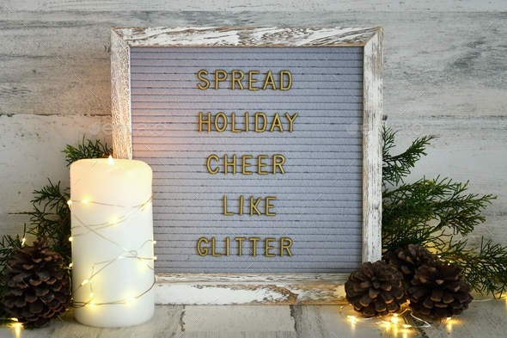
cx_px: 254
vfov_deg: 22.6
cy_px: 169
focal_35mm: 60
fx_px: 845
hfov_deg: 33.4
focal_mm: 40
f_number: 6.3
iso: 320
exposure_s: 1/25
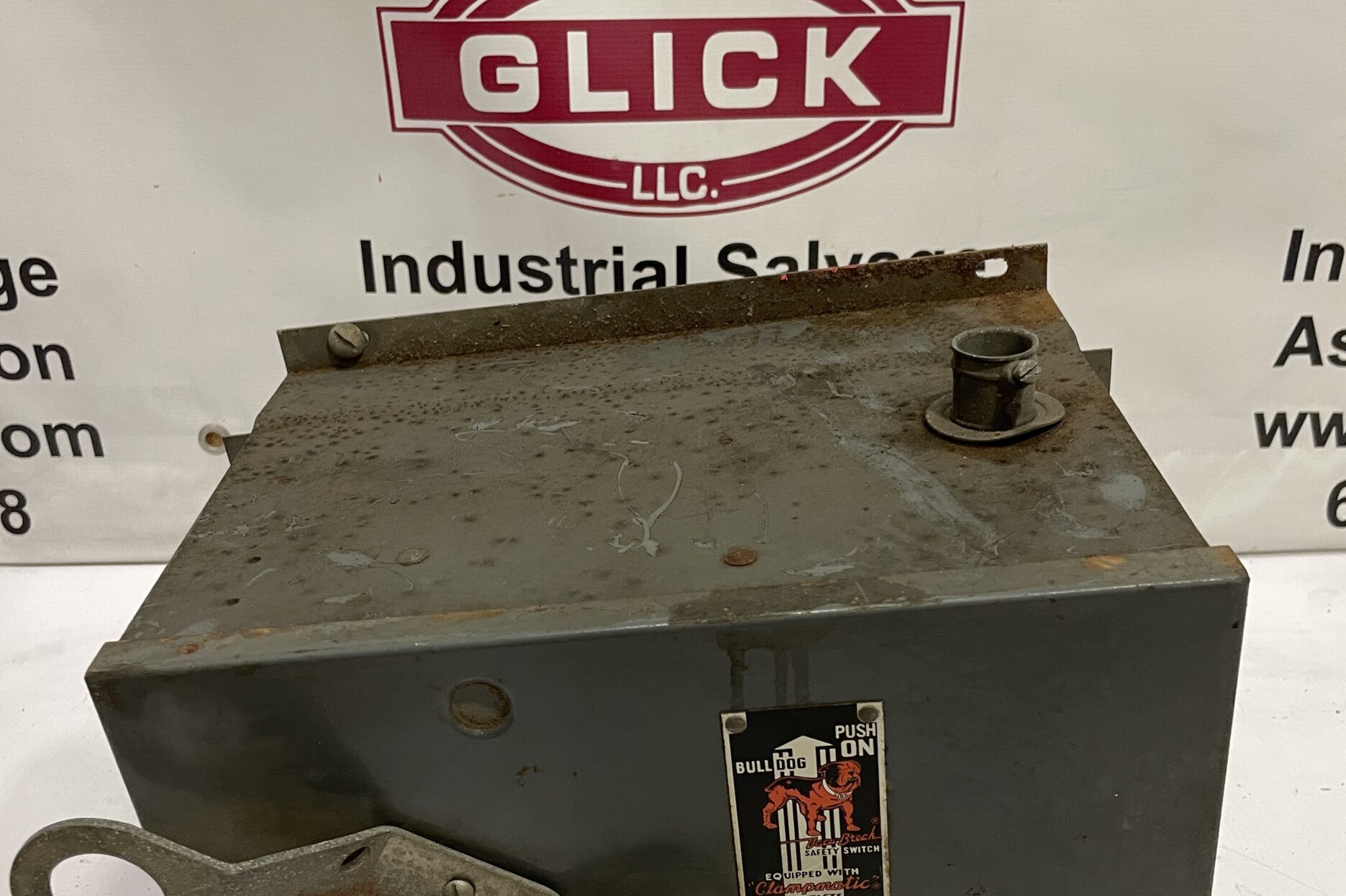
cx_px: 662
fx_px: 1383
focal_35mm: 37
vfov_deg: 35.4
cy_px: 637
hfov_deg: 51.9
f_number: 1.6
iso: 160
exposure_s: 1/60
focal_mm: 4.2
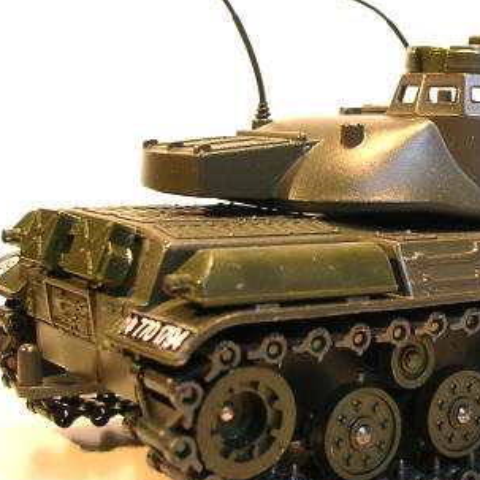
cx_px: 437
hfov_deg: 23.6
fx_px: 1114
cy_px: 250
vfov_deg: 24.3
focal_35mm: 71
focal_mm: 5.8
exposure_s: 1/45
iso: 100
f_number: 2.8
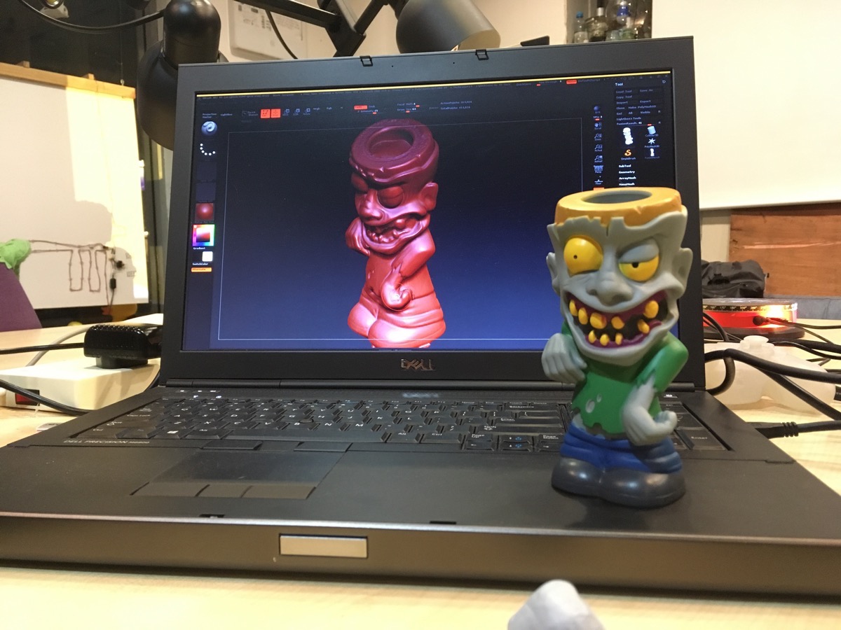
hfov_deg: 61.7
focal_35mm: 29
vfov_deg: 48.2
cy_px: 315
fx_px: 705
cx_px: 420
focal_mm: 4.15
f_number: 2.2
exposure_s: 1/17
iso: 250
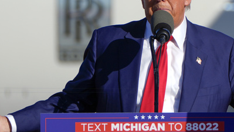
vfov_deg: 0.9
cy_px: 76
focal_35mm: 1381
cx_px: 173
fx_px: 8574
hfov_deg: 1.6
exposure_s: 1/1000
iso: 200
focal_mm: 514
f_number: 8
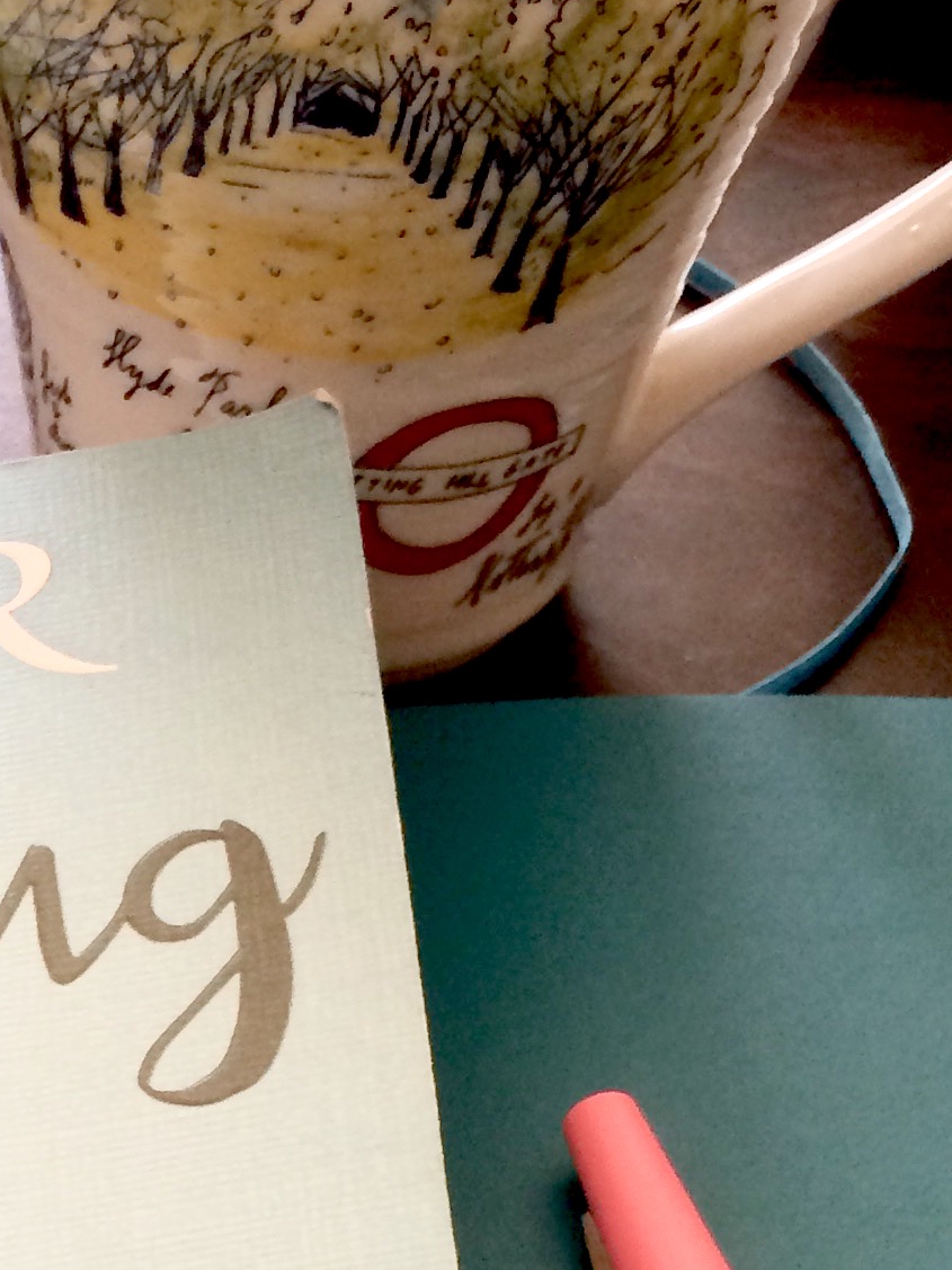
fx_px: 3081
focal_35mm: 84
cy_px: 1304
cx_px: 18
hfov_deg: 17.2
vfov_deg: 22.3
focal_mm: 4.15
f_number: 2.2
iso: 32
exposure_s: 1/30
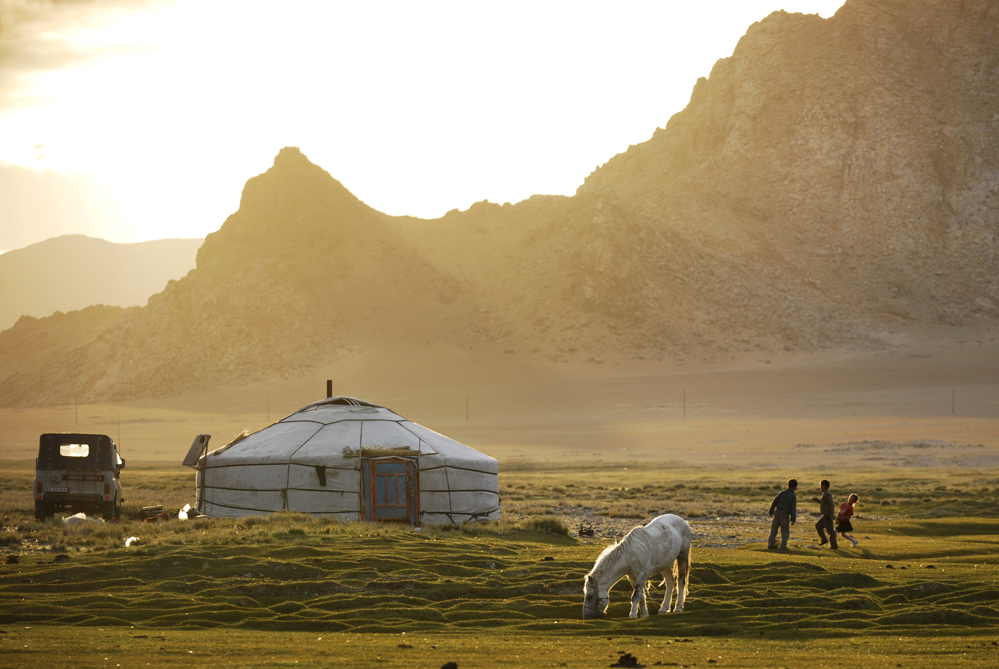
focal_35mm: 195
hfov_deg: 10.5
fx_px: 5418
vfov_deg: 7.1
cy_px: 334
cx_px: 500
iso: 100
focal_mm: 130
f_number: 2.8
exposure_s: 1/320
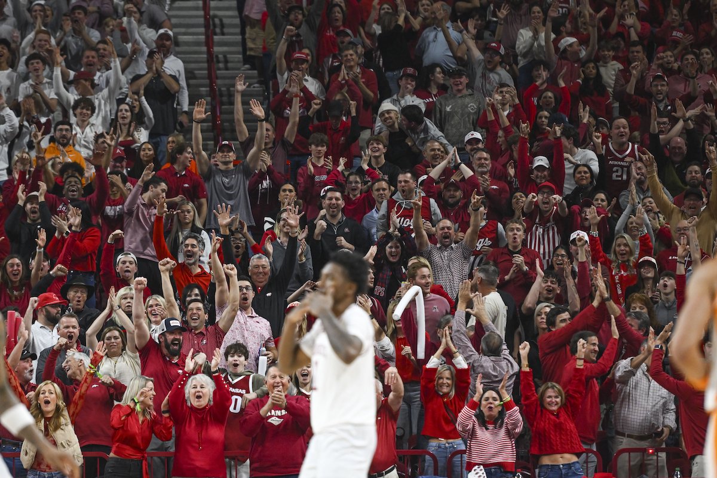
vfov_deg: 7.6
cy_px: 239
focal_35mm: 180
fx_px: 3585
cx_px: 358
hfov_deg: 11.4
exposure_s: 1/1250
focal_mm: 180
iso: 2000
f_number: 2.8
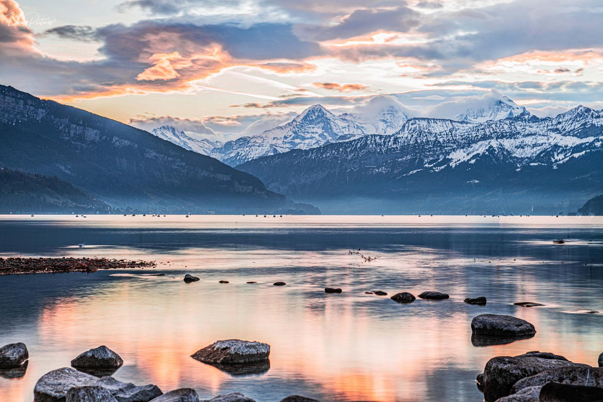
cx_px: 302
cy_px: 201
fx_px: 1038
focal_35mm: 62
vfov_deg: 21.9
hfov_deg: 32.4
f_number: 8
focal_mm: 62
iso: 64
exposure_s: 8
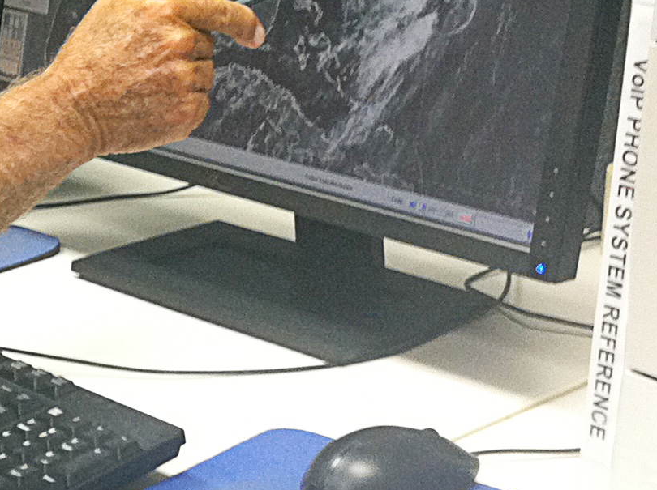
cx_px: -28
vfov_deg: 13.1
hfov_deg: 17.1
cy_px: 113
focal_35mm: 112
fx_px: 2123
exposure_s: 1/15
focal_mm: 3.85
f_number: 2.8
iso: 160
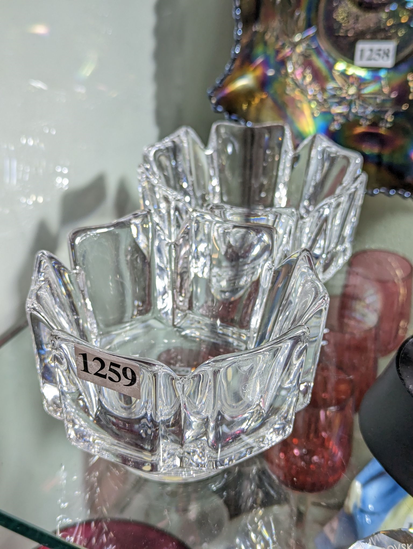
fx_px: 762
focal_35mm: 48
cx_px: 206
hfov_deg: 30.3
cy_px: 274
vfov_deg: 39.6
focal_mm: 6.81
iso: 127
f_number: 1.85
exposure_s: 1/99.9
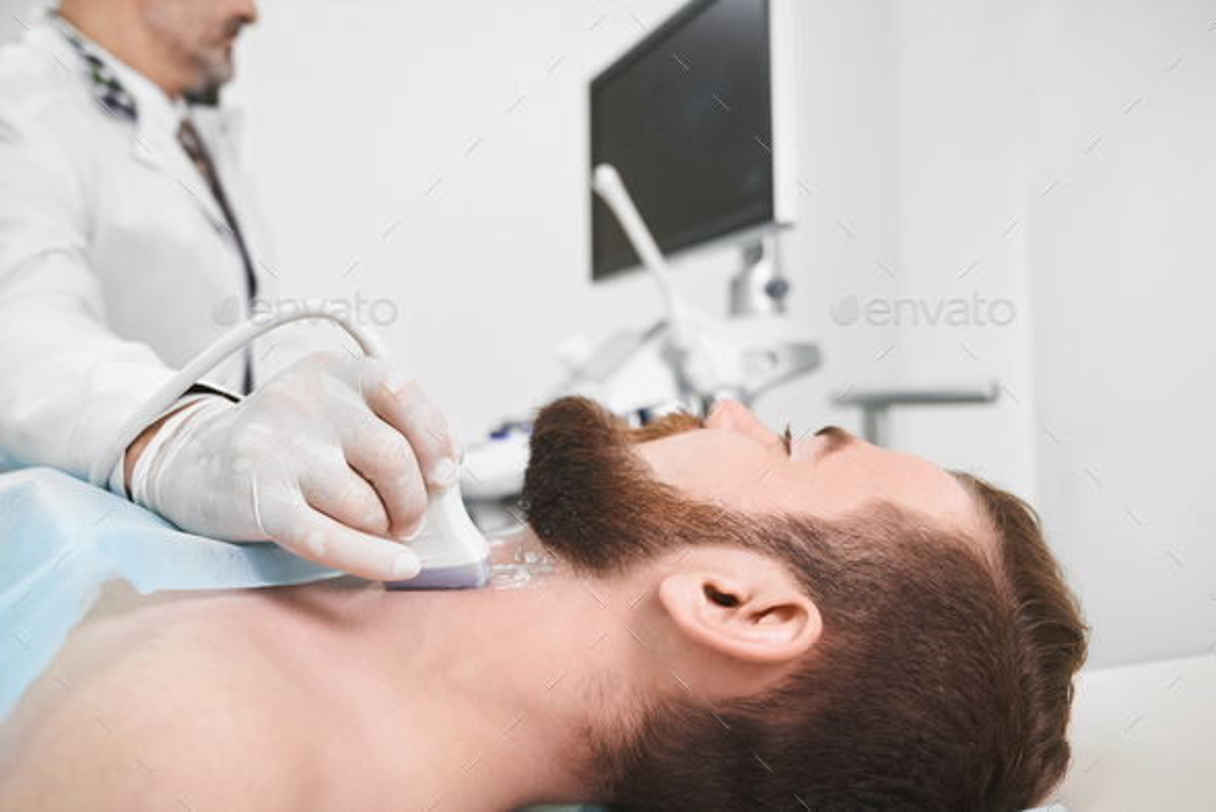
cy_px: 406
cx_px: 608
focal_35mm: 30
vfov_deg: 43.7
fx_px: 1014
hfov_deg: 61.9
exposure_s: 1/160
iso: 1000
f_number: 3.5
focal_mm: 30
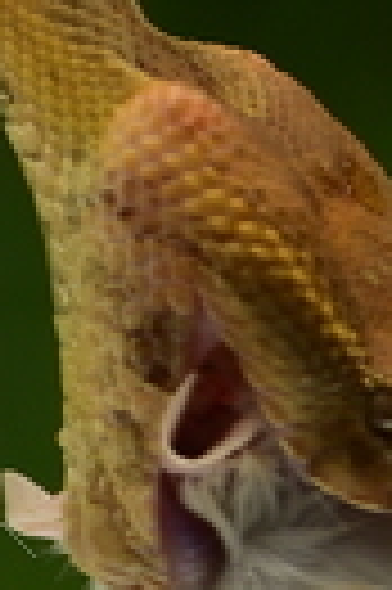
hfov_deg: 1.9
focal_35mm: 709
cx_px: 221
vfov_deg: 2.9
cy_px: 54
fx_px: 11610
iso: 100
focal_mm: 105
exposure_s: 1/100
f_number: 10
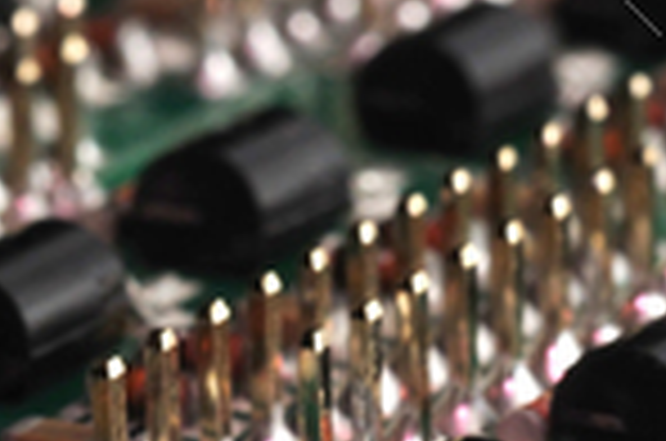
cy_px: 495
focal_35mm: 300
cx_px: 216
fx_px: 5538
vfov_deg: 4.5
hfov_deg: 6.9
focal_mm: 50
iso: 200
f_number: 16
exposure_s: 1/160
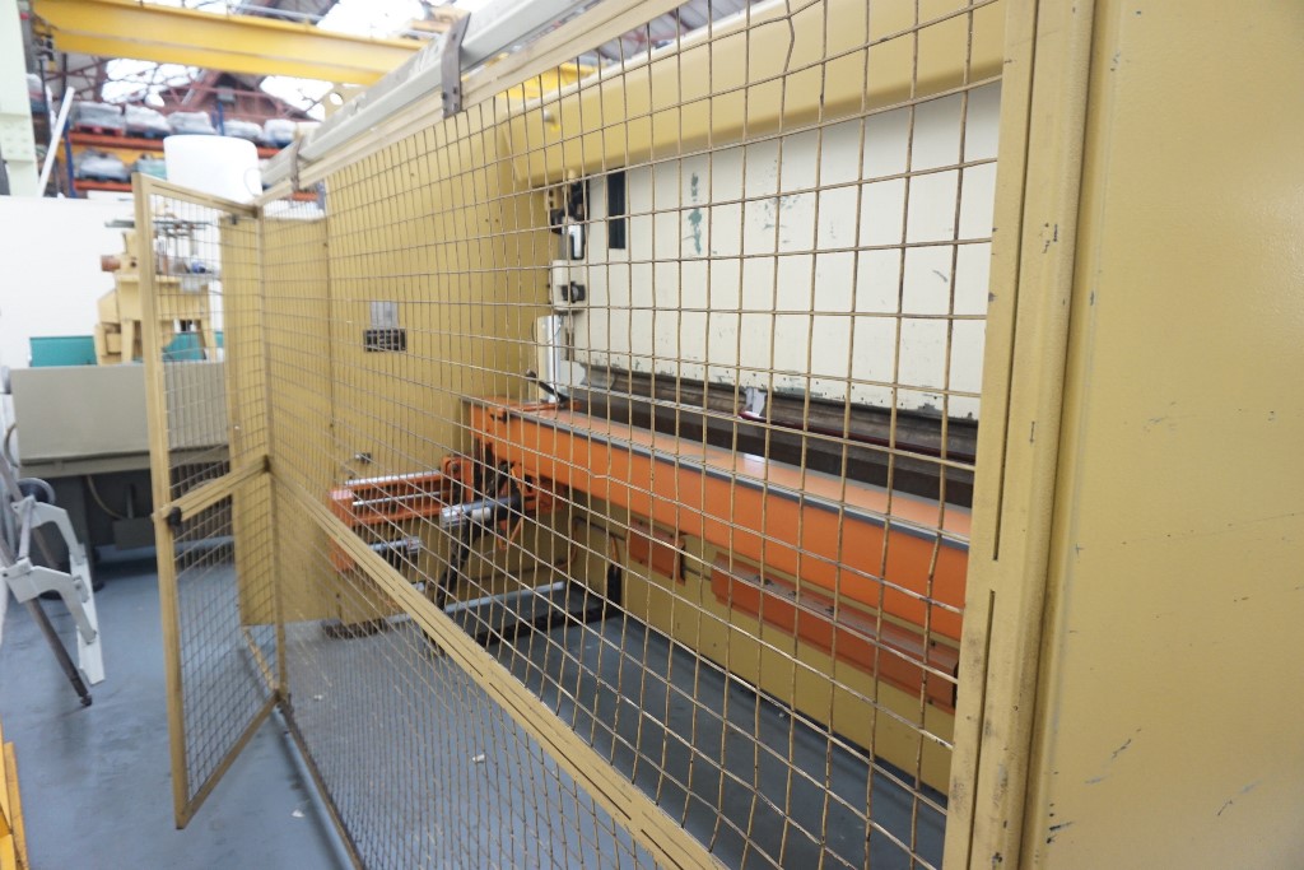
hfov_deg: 73.7
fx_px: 869
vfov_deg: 53.1
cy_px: 435
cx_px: 652
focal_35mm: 24
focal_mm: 16
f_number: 4
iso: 1000
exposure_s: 1/60
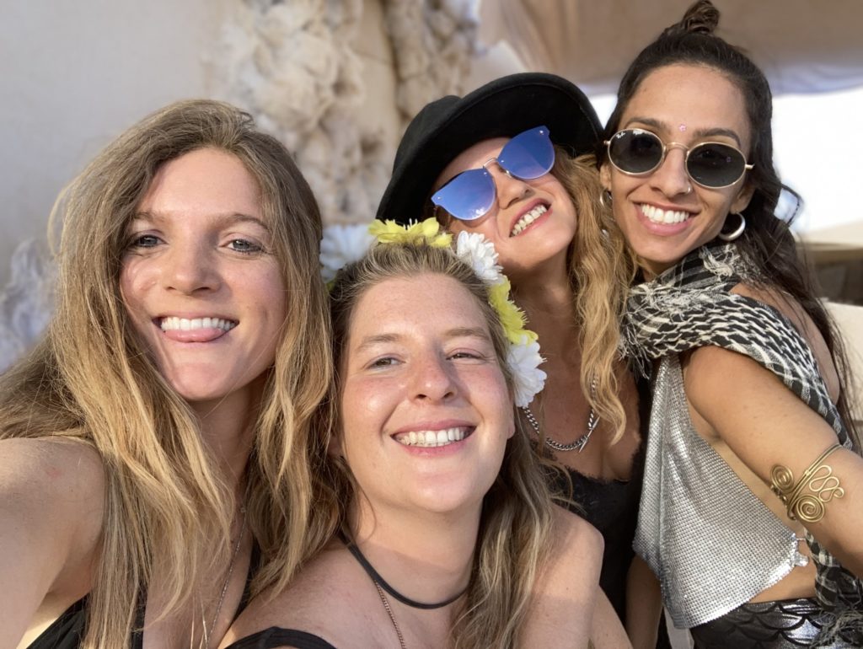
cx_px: 432
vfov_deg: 44.2
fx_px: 799
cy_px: 324
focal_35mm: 32
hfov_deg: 56.8
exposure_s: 1/195
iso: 20
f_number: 2.2
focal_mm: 2.87
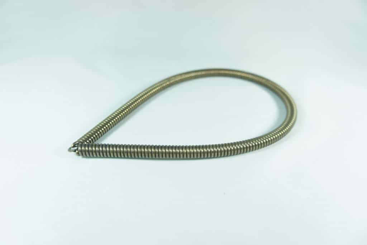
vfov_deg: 43.6
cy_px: 122
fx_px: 306
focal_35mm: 30
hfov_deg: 61.9
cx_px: 184
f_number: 4
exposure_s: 1/125
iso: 200
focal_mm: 20
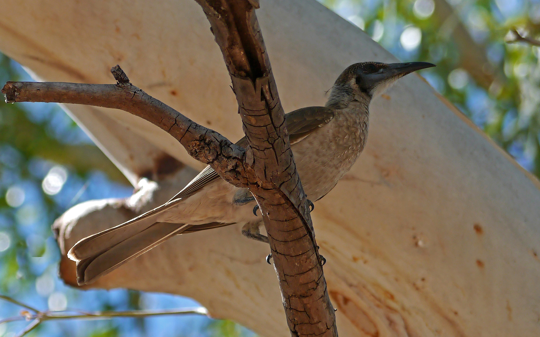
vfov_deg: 7.3
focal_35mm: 179
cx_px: 269
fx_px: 2634
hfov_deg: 11.7
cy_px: 146
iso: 160
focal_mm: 84
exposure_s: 1/400
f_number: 5.6
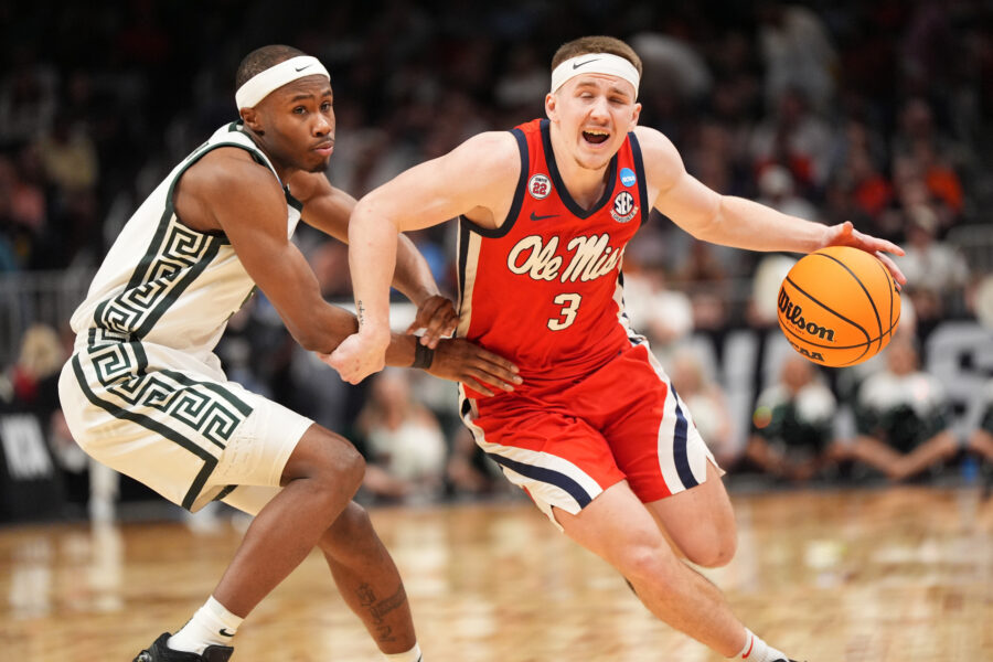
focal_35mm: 200
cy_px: 331
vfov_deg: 6.9
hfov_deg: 10.3
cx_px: 496
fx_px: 5516
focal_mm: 200
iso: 3200
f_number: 2.8
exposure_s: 1/1600
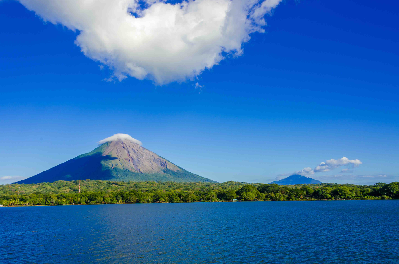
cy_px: 132
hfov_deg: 57.3
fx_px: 365
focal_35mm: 33
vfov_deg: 39.8
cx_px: 200
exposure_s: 1/125
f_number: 11
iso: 100
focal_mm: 22
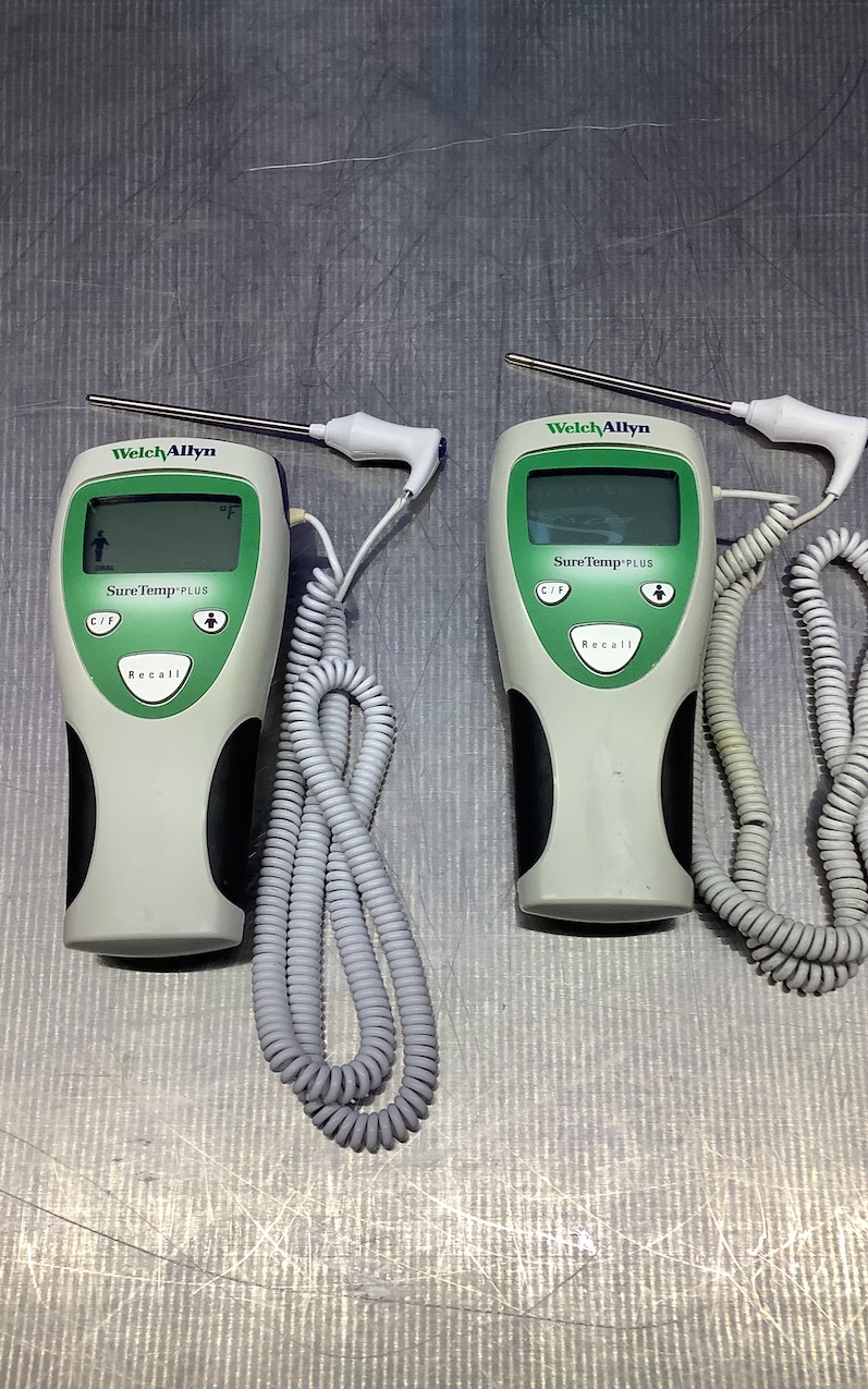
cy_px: 694
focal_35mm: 33
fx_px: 1249
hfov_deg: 38.3
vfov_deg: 58.1
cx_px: 467
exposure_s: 1/60
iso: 50
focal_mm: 3.3
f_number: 2.4
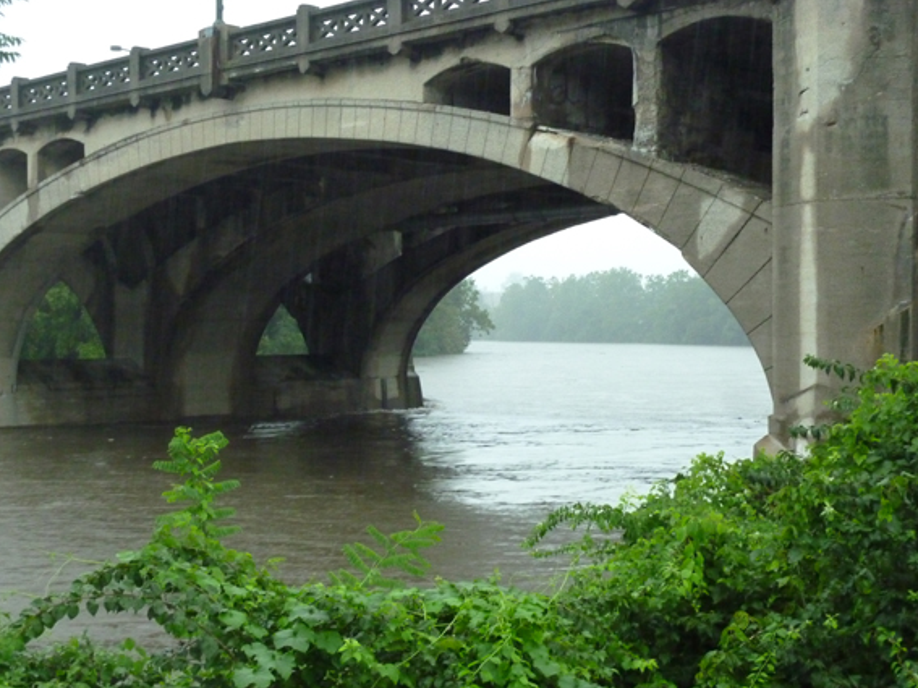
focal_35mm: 54
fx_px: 1432
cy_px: 330
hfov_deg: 35.5
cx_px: 434
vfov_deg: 27.0
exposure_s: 1/30
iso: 800
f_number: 4.4
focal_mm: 9.1
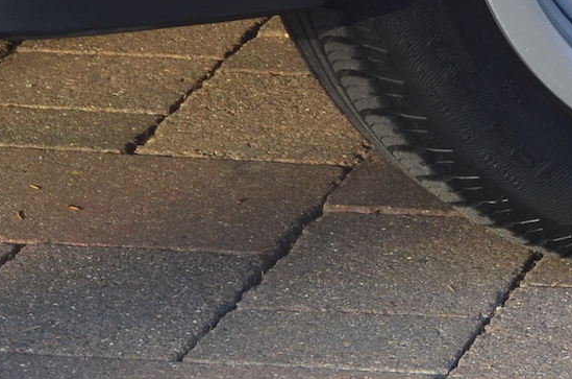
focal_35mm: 339
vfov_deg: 4.0
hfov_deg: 6.1
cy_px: -190
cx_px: 735
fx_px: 5372
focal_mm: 62
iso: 400
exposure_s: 1/125
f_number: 9
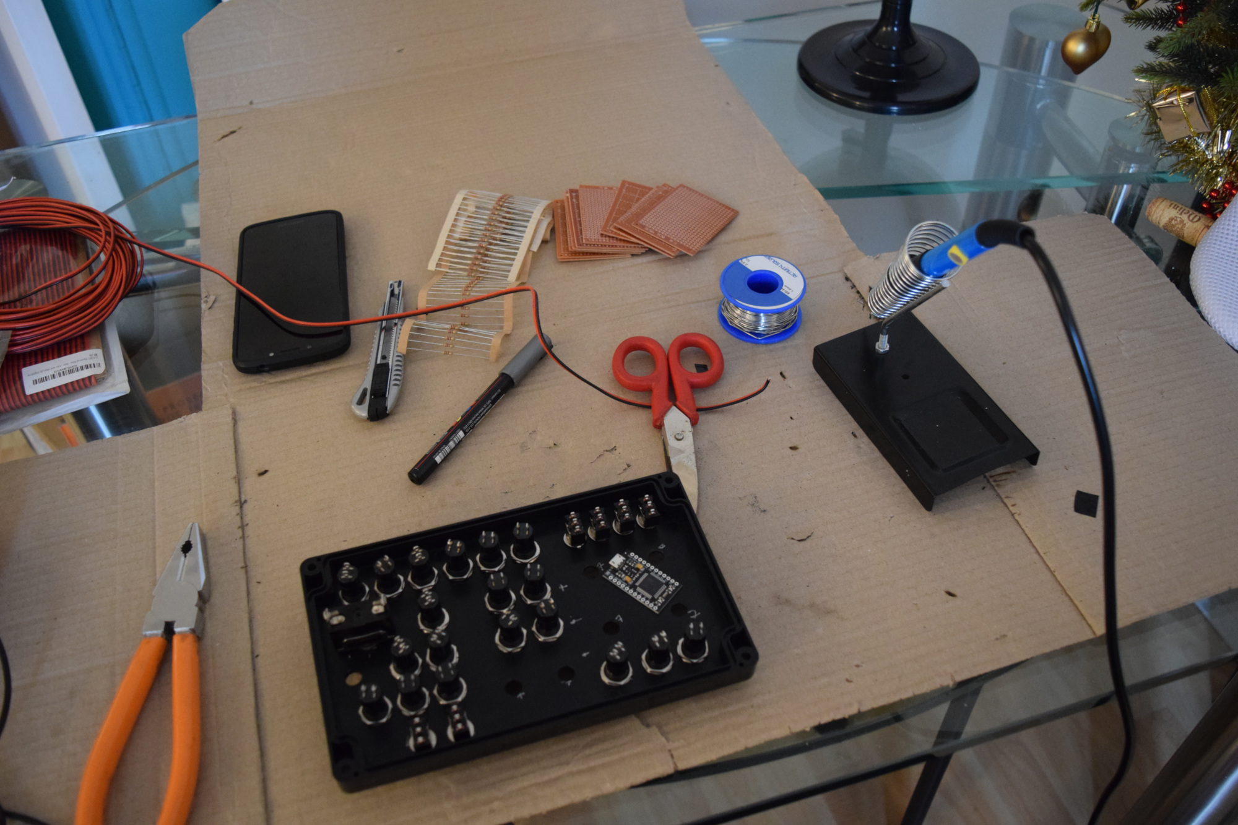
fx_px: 1083
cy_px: 412
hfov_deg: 59.5
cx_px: 619
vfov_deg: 41.7
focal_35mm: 32
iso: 2800
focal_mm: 21
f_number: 3.8
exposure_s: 1/60
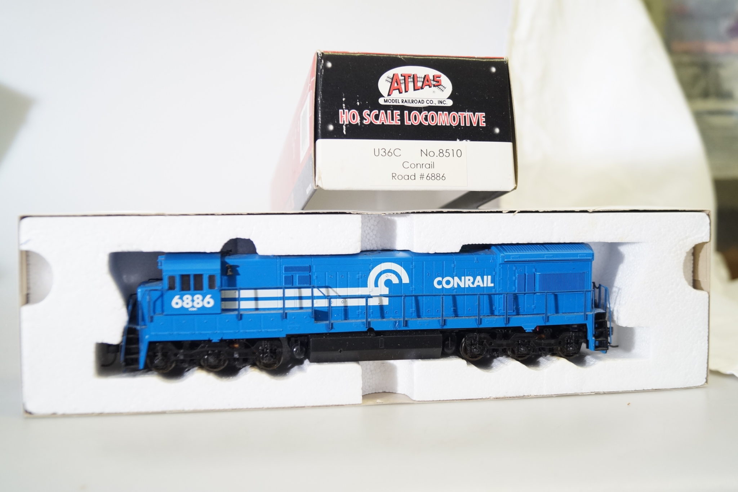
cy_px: 246
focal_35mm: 39
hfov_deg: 49.6
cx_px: 369
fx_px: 799
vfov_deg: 34.2
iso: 640
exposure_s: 1/160
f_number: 4.5
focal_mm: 26
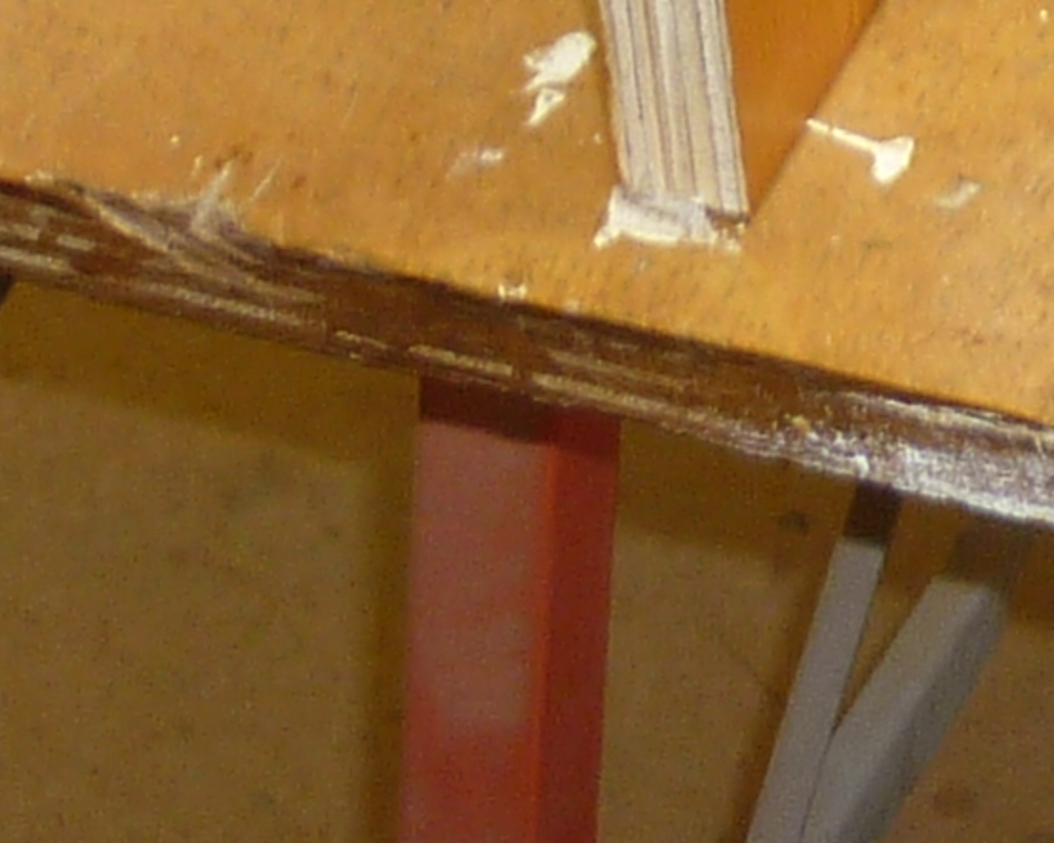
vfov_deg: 6.7
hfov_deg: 8.8
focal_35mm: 212
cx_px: 1735
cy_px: -1547
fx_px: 6612
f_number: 2.8
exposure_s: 1/30
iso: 100
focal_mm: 5.5
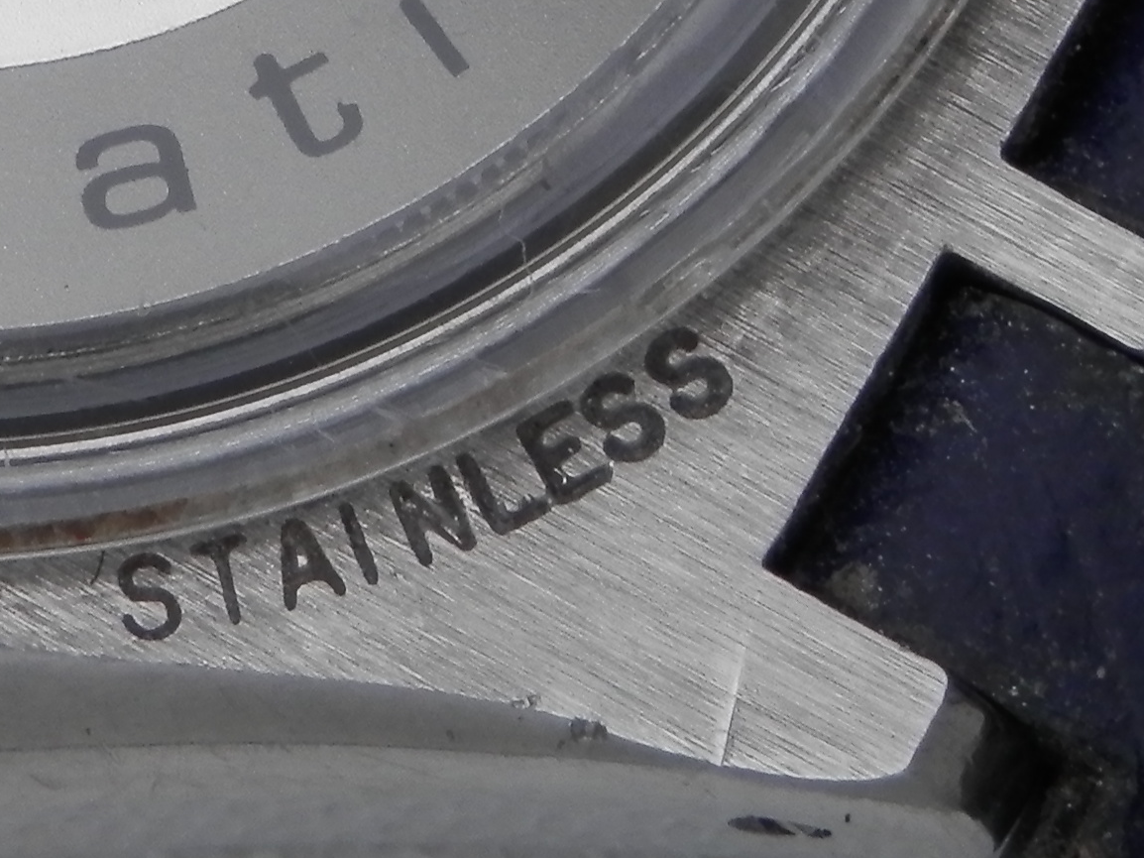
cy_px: -590
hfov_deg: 3.2
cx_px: -118
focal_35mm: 628
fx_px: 20750
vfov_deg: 2.4
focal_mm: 30.2
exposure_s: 1/500
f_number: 5.7
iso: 80
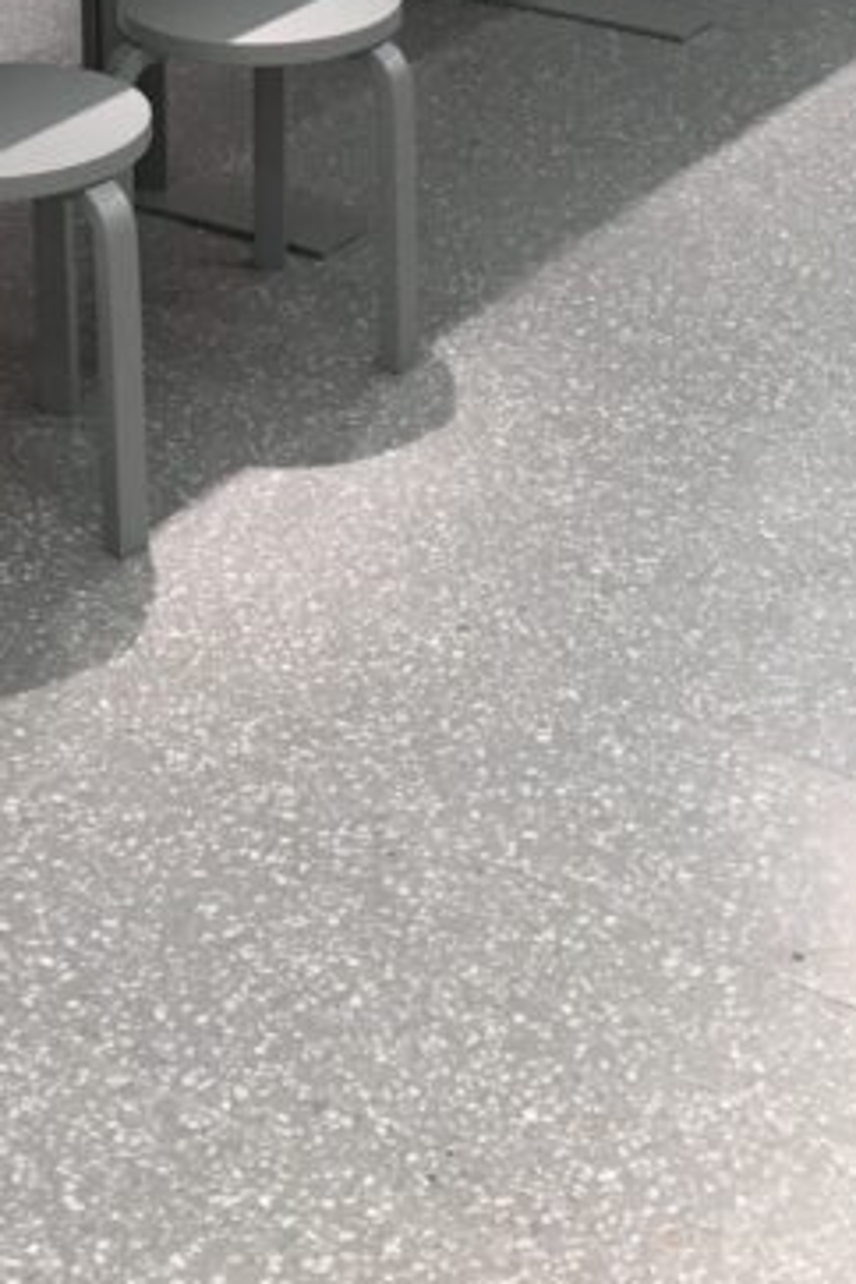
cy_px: -389
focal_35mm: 85
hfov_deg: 16.1
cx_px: 340
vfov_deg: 21.6
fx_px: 3031
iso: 25
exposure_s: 1/33
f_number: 2.2
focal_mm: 4.15
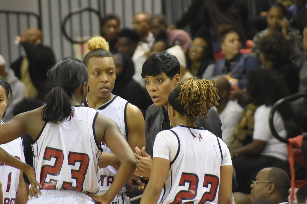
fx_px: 3838
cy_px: 102
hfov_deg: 4.6
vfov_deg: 3.1
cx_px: 154
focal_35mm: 450
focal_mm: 300
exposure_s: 1/200
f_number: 6.3
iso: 3200
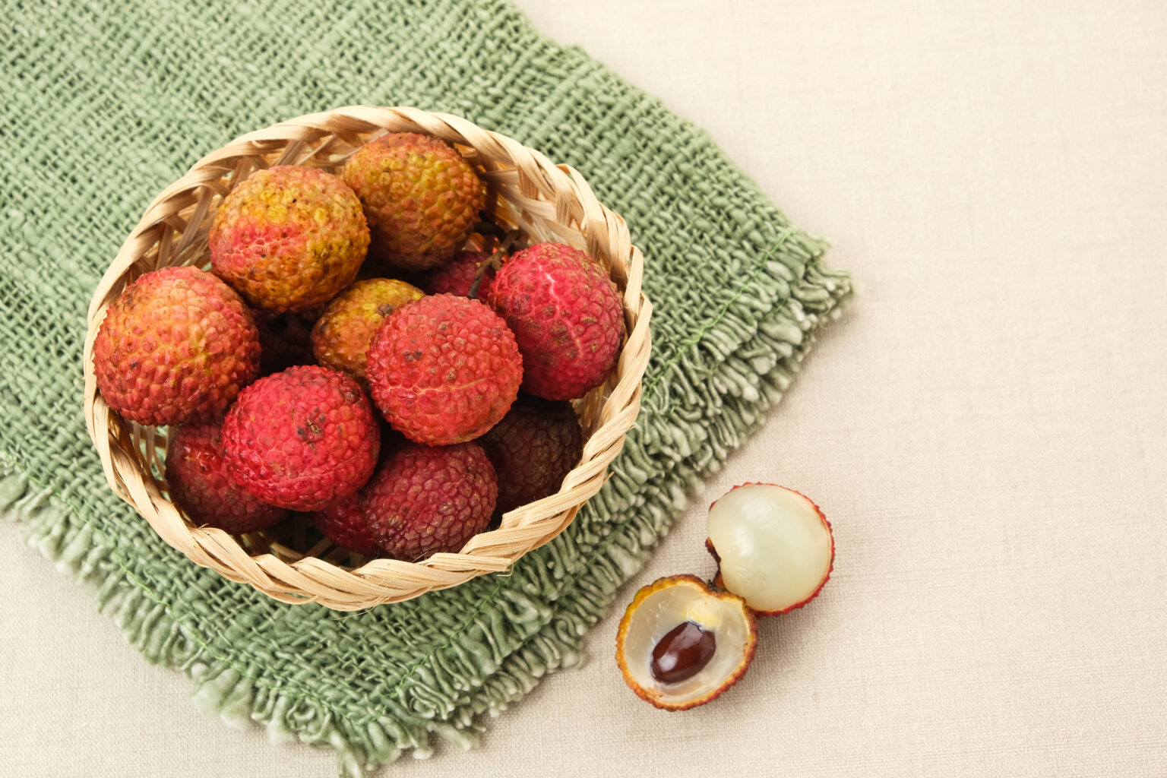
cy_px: 389
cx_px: 584
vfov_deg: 20.3
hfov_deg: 30.1
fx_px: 2172
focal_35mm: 67
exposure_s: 1/80
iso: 400
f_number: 11
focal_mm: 44.4
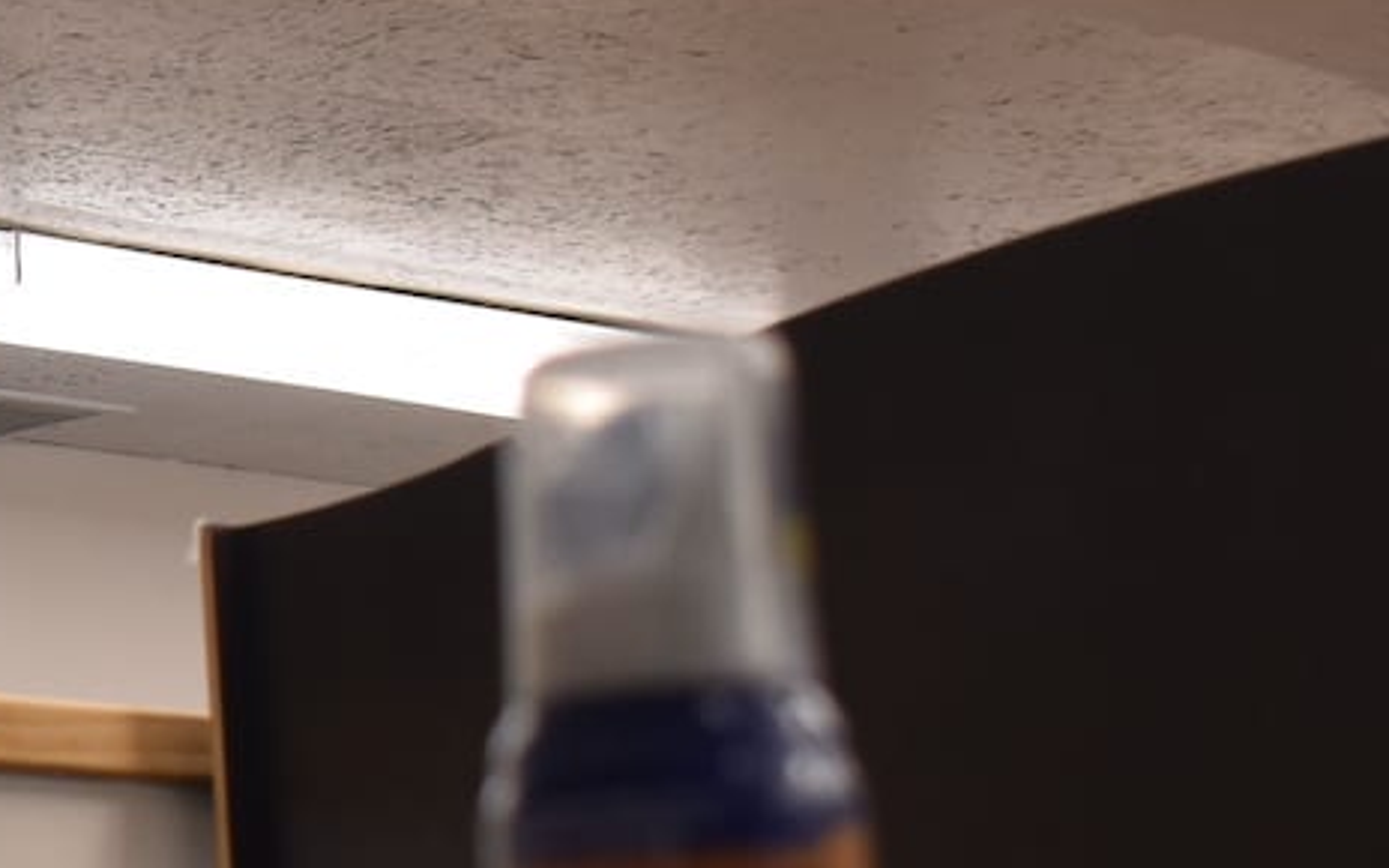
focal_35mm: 202
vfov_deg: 6.5
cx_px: -1245
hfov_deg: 9.8
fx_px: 7653
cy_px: 787
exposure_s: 1/100
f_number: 5
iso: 400
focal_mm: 31
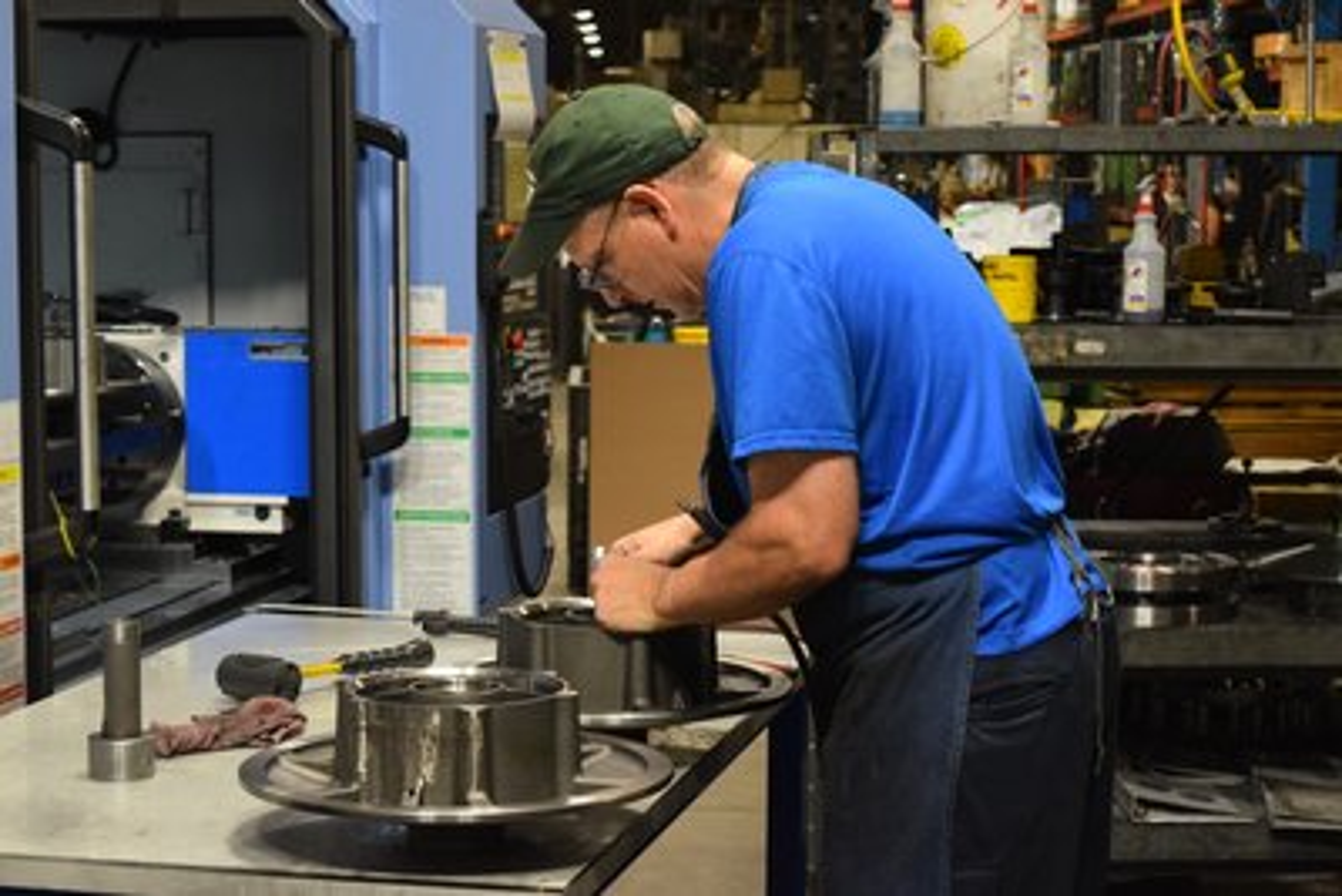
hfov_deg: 26.0
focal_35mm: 78
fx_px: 2909
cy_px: 448
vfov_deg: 17.5
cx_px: 671
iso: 2500
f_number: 5.6
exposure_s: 1/60
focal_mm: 52
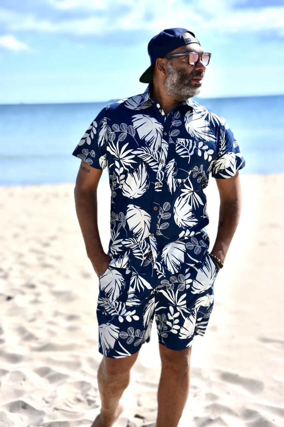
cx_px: 142
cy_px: 214
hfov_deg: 18.2
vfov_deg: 27.0
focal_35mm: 75
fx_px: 888
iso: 140
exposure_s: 1/500
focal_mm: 50
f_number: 8
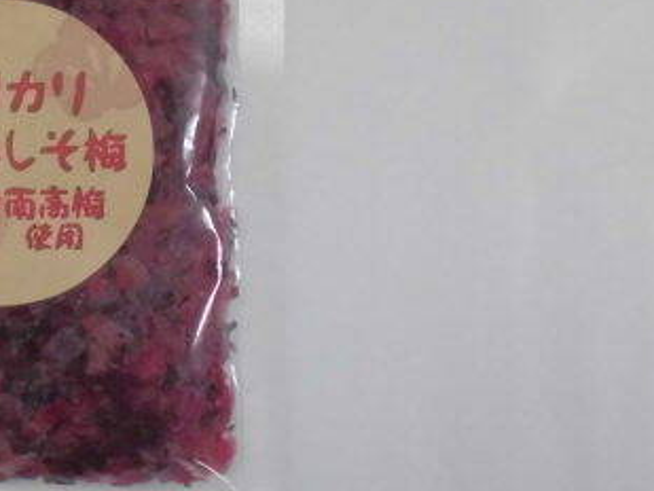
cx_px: -2
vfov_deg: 24.2
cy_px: 125
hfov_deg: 29.9
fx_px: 1134
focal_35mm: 60
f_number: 3.7
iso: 400
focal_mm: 5.3
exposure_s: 1/60
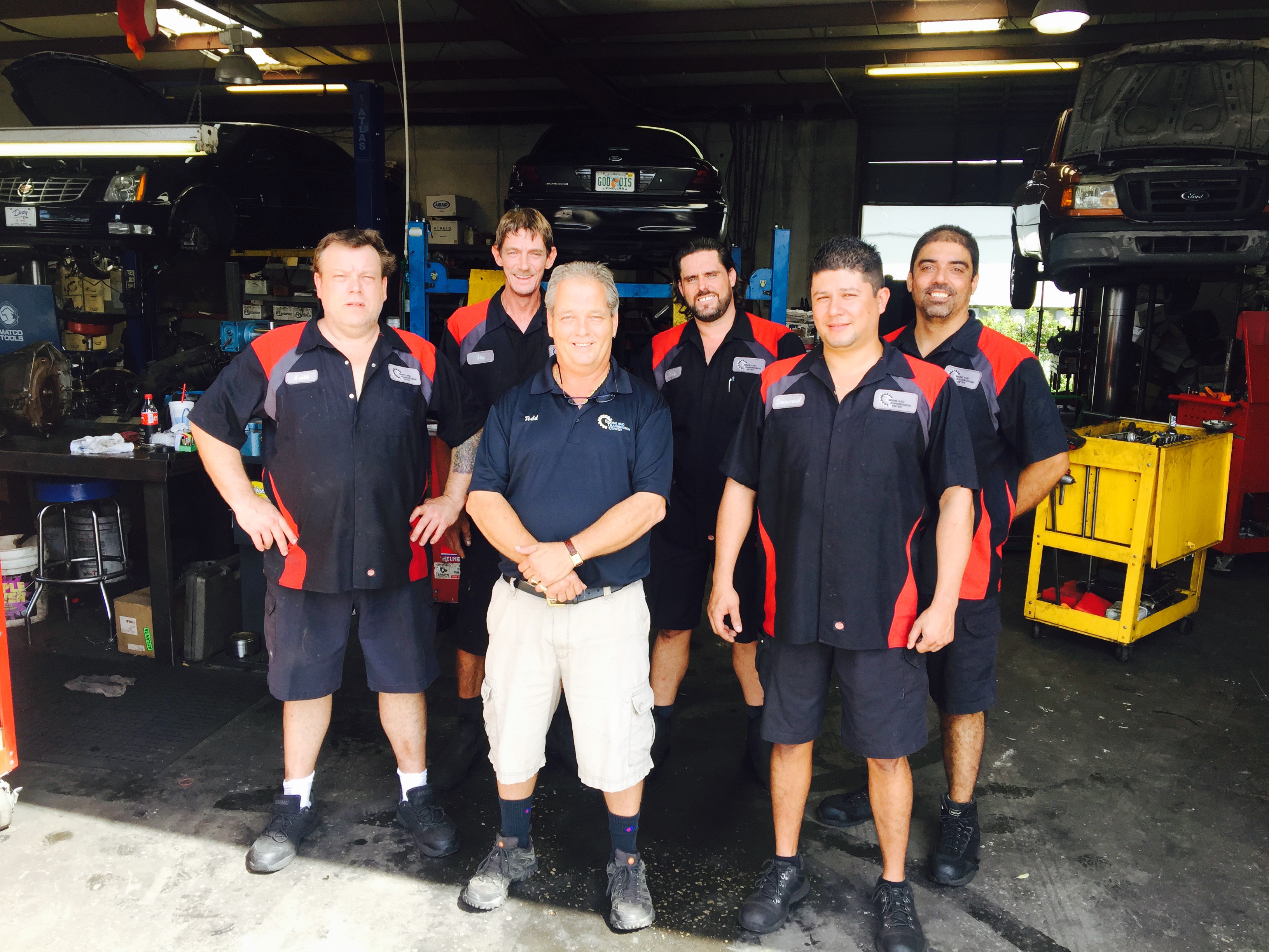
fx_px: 1063
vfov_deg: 48.2
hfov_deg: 61.7
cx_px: 634
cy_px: 476
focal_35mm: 29
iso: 32
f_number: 2.2
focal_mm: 4.15
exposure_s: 1/189
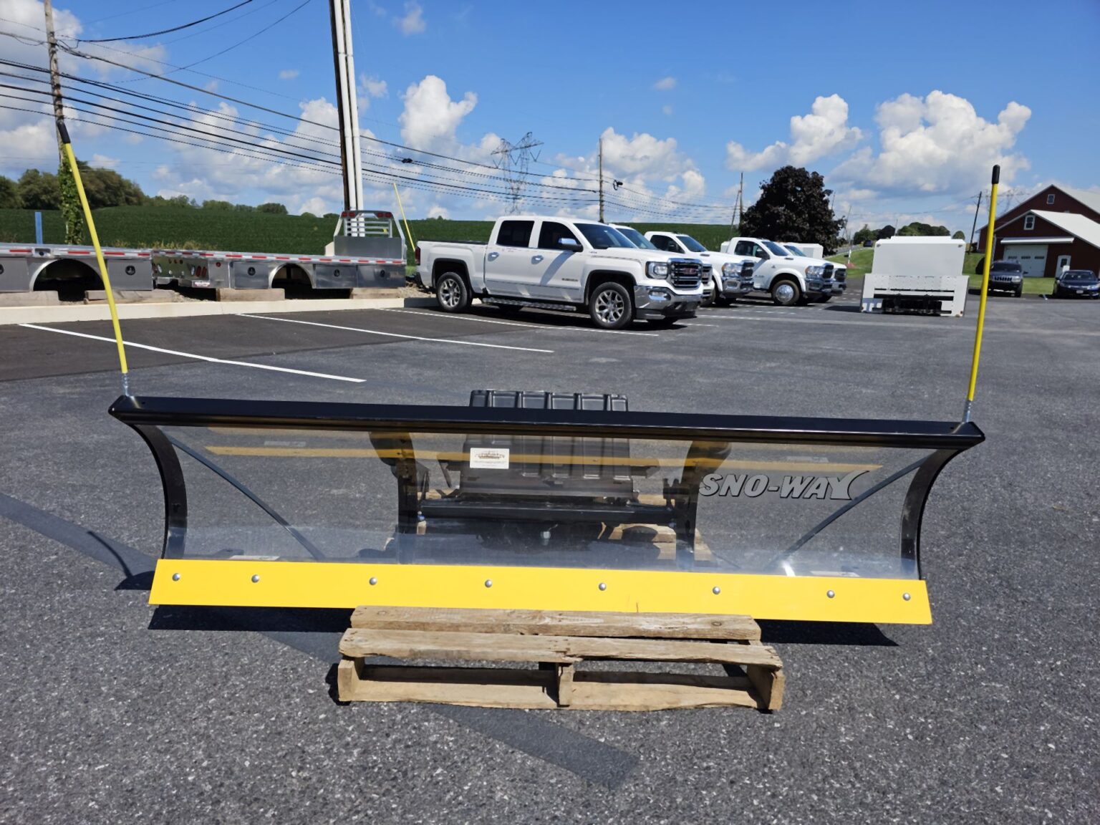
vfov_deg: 58.9
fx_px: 731
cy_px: 412
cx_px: 550
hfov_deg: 73.9
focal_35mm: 23
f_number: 1.7
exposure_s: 1/1019
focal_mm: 6.3
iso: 10
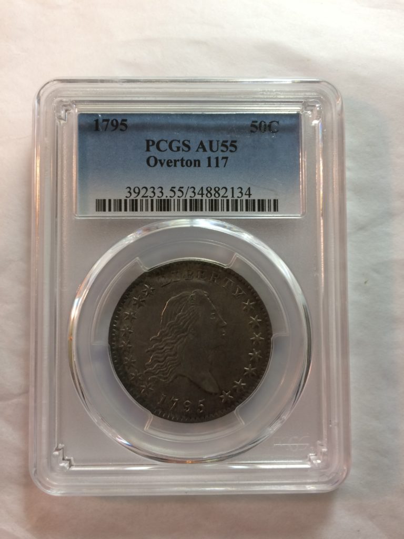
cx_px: 202
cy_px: 270
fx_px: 451
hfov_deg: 48.2
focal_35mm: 29
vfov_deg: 61.7
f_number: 2.2
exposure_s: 1/30
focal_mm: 4.15
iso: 40
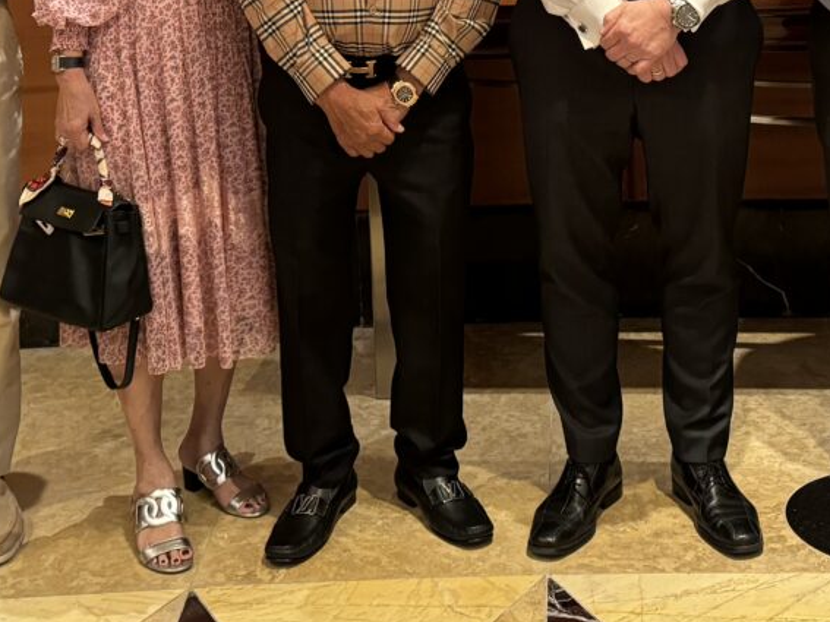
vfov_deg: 22.9
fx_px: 1462
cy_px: -23
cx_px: 511
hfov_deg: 31.6
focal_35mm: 61
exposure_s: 1/33
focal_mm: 6.76
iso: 640
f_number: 1.78
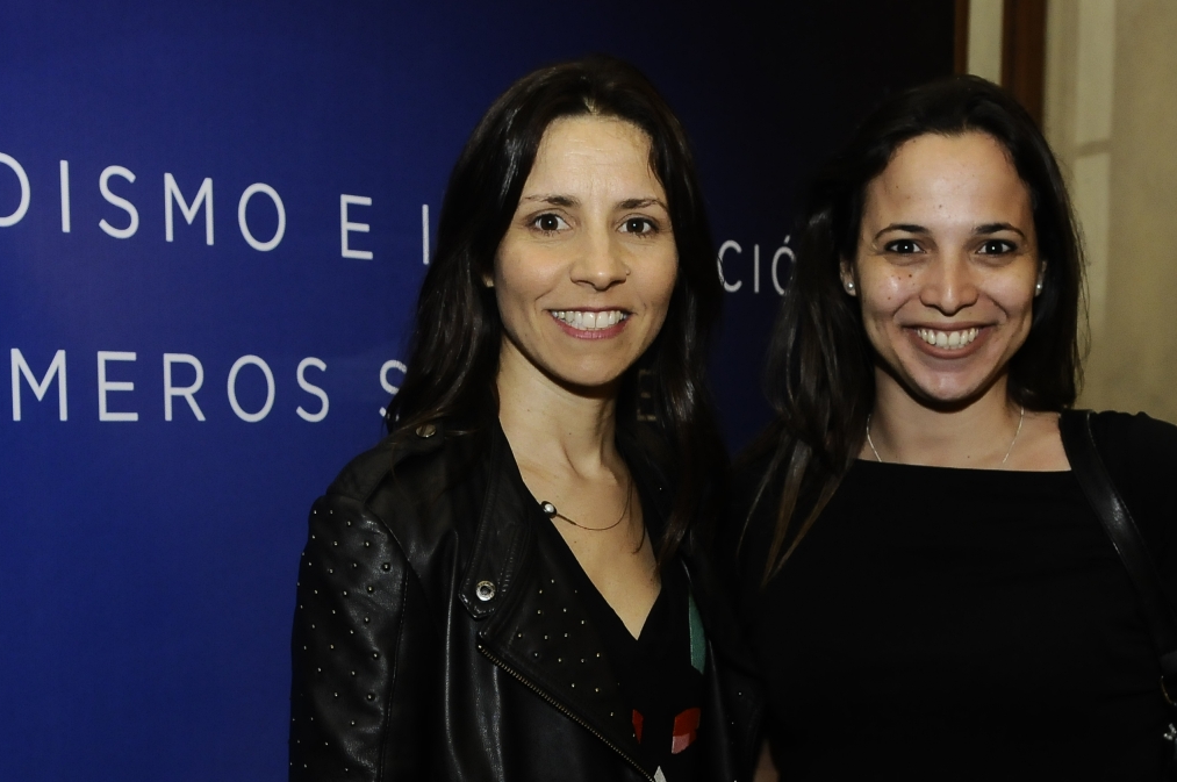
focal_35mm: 66
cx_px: 563
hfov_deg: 30.5
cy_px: 606
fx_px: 2155
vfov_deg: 20.4
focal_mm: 26
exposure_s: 1/40
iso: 800
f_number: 5
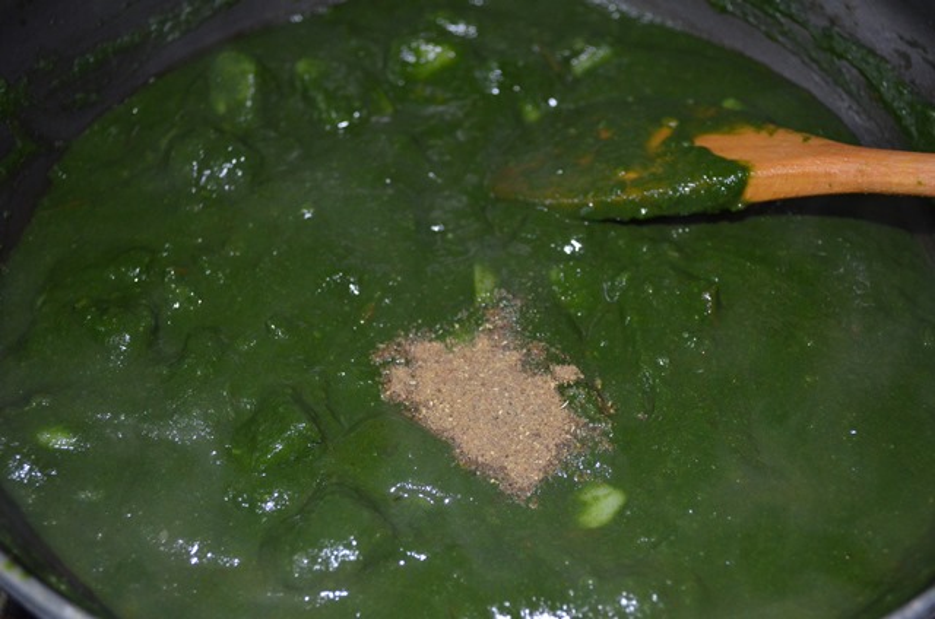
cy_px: 310
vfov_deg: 25.0
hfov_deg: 36.9
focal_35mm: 54
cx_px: 468
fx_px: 1400
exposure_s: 1/60
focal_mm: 36
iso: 2000
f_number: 5
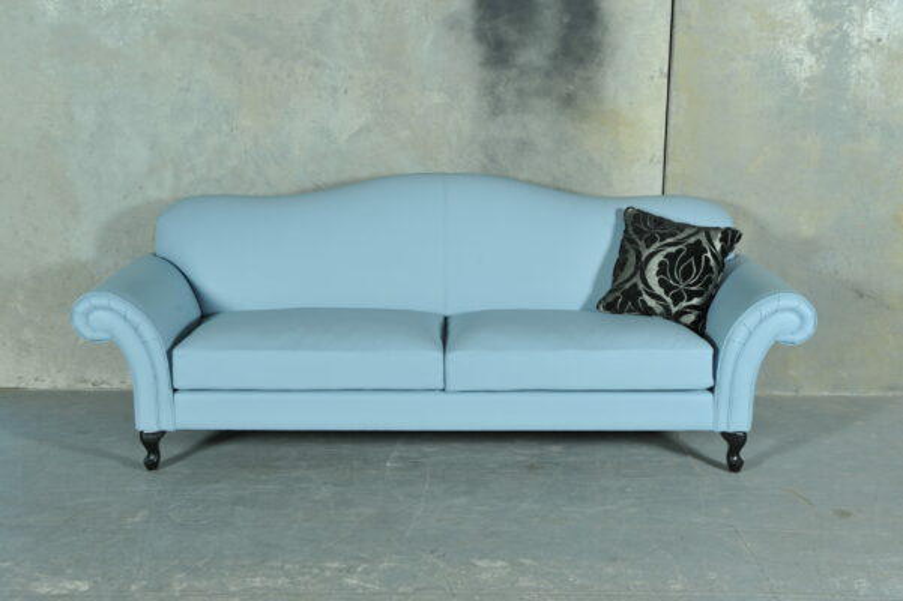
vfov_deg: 28.0
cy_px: 300
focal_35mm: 48
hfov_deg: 41.1
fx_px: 1203
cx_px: 452
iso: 320
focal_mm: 48
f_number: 6.3
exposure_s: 1/125
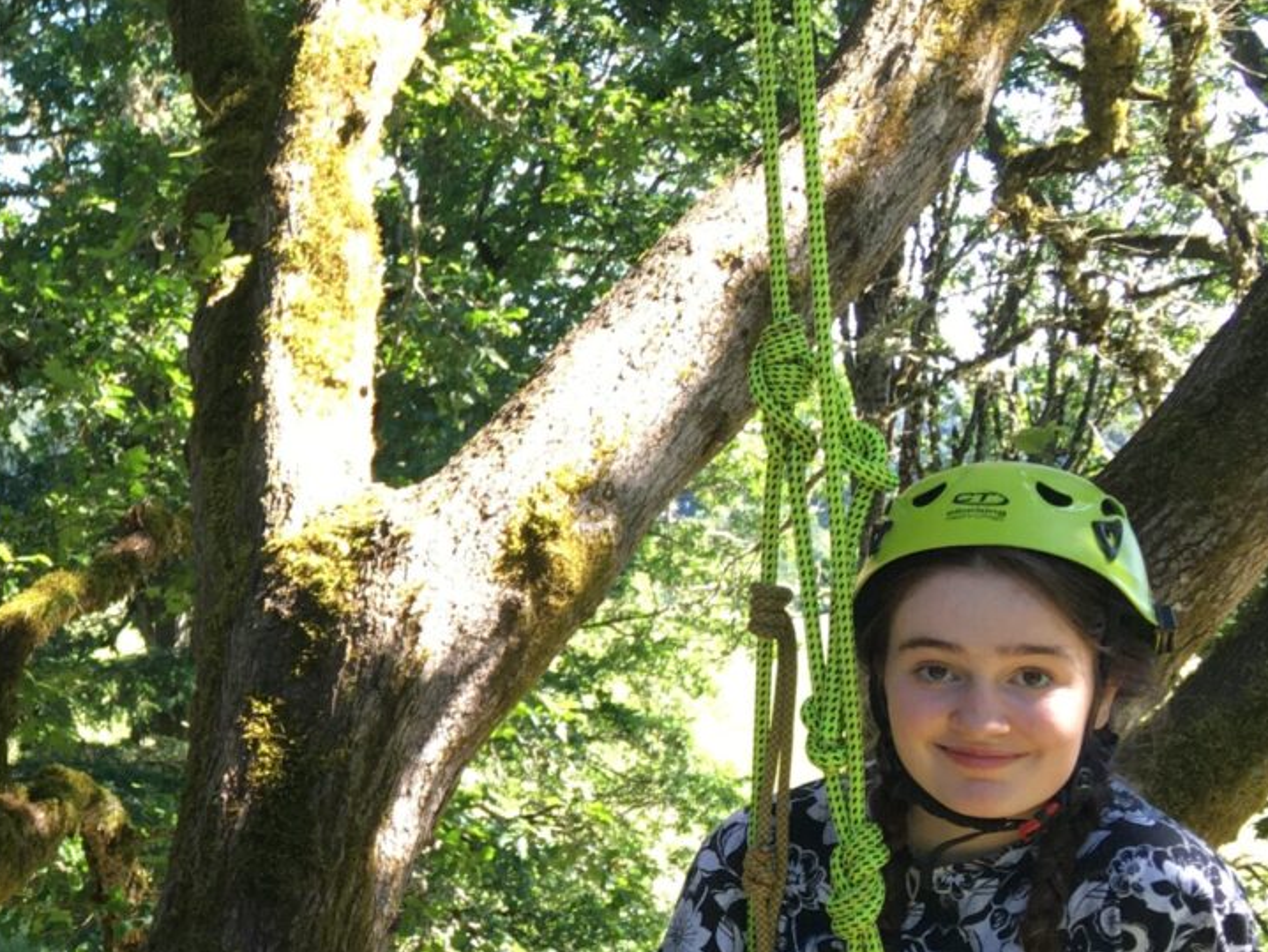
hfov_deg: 29.2
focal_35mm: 62
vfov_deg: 23.5
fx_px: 2272
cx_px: 9
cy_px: 646
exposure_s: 1/120
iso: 40
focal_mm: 4.15
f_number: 2.2
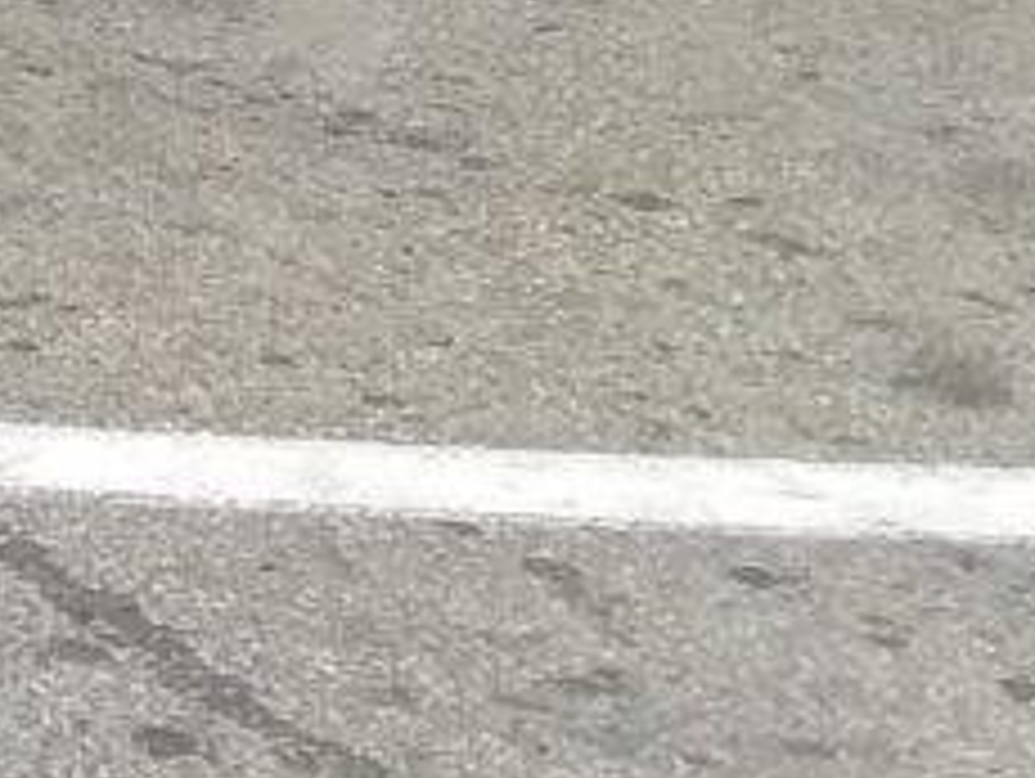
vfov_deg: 10.6
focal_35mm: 129
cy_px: -747
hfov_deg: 13.5
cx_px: -878
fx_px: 3861
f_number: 1.9
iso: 40
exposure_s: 1/179
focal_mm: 2.47
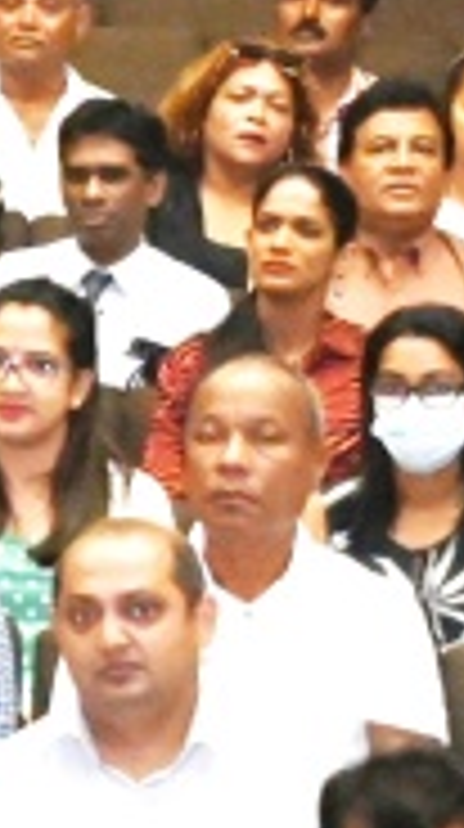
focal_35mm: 245
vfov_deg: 8.7
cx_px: -996
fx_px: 5379
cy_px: 884
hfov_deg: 4.7
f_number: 6.3
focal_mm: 42
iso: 8000
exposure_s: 1/200
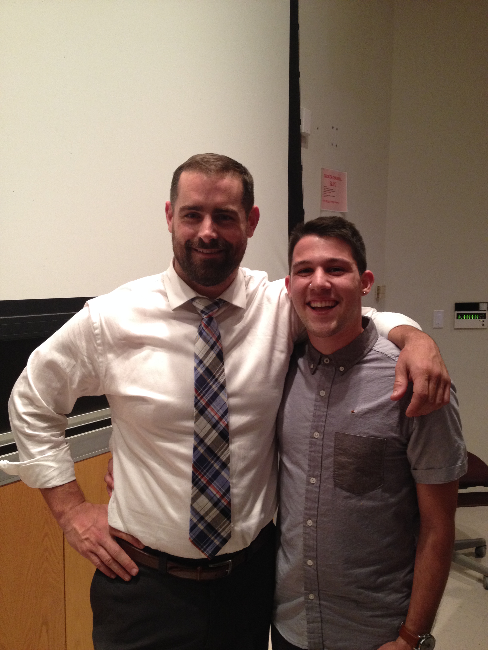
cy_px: 325
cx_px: 244
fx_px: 658
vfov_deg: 52.6
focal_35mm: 35
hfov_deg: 40.7
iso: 160
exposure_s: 1/20
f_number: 2.4
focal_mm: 4.28
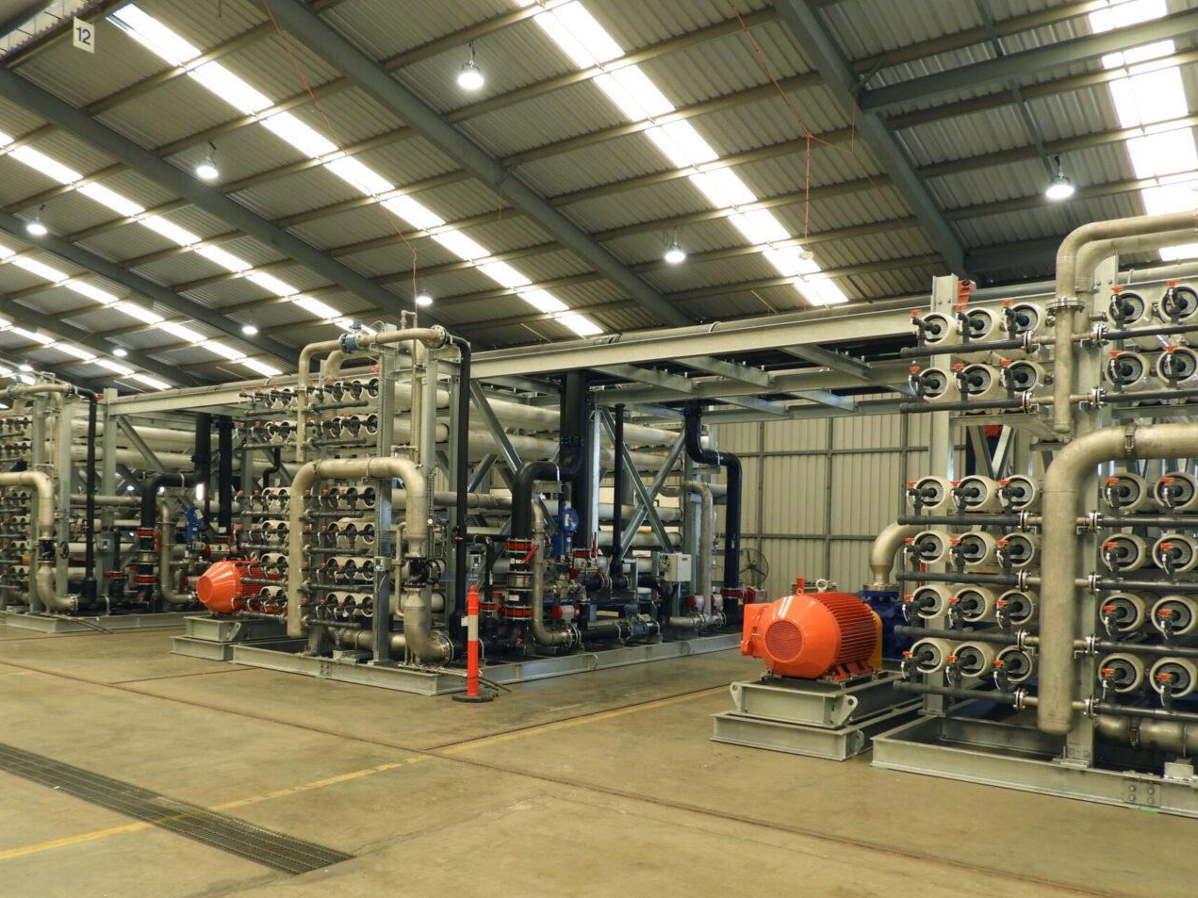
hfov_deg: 61.5
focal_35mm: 29
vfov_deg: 48.0
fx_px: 1004
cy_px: 535
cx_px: 524
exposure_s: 1/30
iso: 100
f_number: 3.3
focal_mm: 4.3
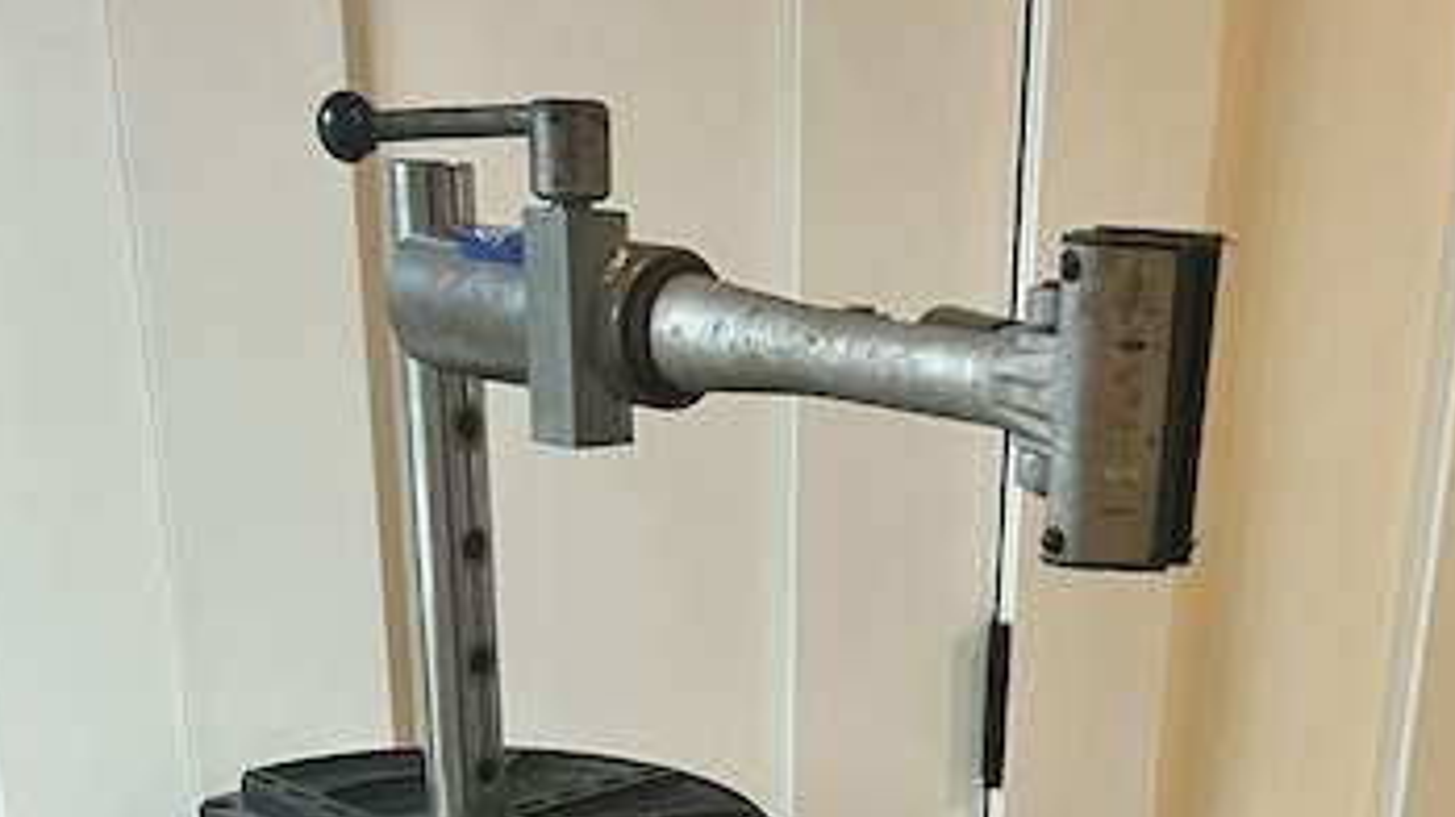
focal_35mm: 65
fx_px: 2507
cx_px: 888
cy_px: 1492
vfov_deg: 15.7
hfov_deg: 32.3
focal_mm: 5.7
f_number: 1.5
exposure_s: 1/60
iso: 125
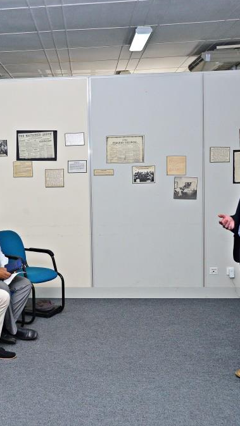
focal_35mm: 51
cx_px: 7
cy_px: 211
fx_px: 576
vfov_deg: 40.6
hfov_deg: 22.7
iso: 2500
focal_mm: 32
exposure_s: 1/100
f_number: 7.1
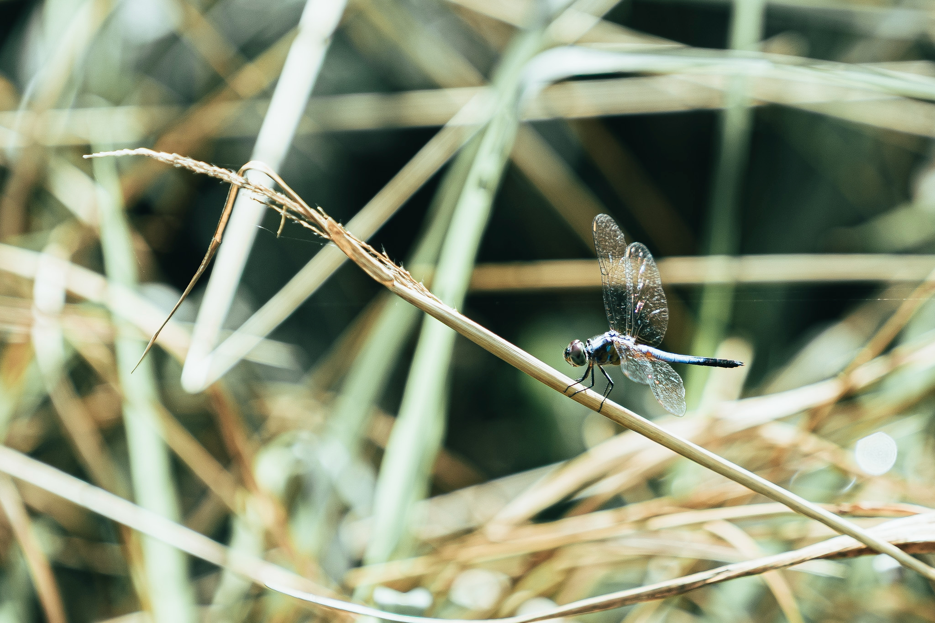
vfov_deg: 6.9
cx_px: 468
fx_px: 5194
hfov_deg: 10.3
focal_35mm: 200
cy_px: 312
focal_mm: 200
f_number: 4
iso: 200
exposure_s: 1/400
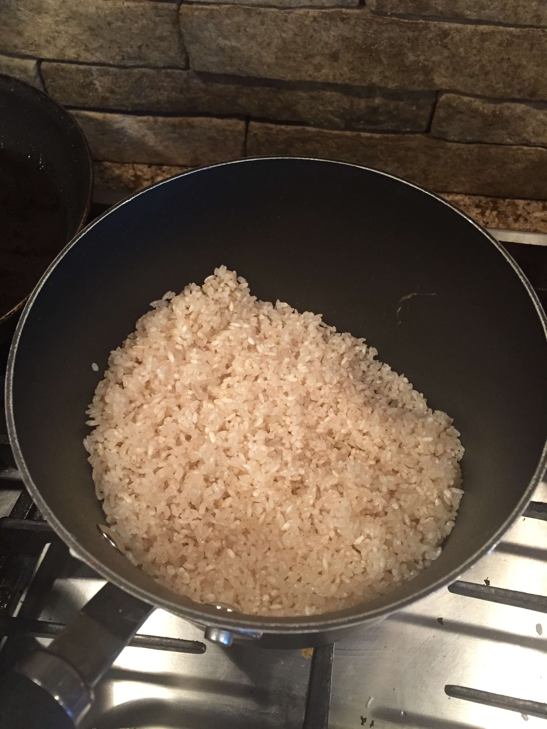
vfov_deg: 61.7
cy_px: 364
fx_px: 611
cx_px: 274
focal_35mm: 29
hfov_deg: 48.2
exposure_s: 1/30
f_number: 2.2
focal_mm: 4.15
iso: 200
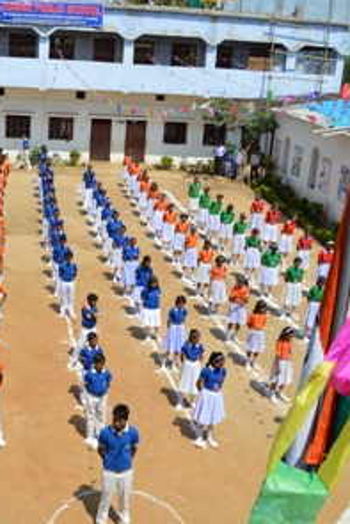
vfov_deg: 41.3
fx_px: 696
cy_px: 263
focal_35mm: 48
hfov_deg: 27.9
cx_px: 96
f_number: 8
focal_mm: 21
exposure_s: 1/250
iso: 100
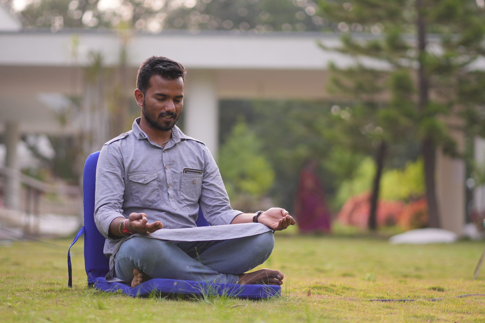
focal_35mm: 127
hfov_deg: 16.1
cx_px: 242
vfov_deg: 10.8
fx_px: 1711
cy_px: 162
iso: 100
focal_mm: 85
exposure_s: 1/400
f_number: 1.8
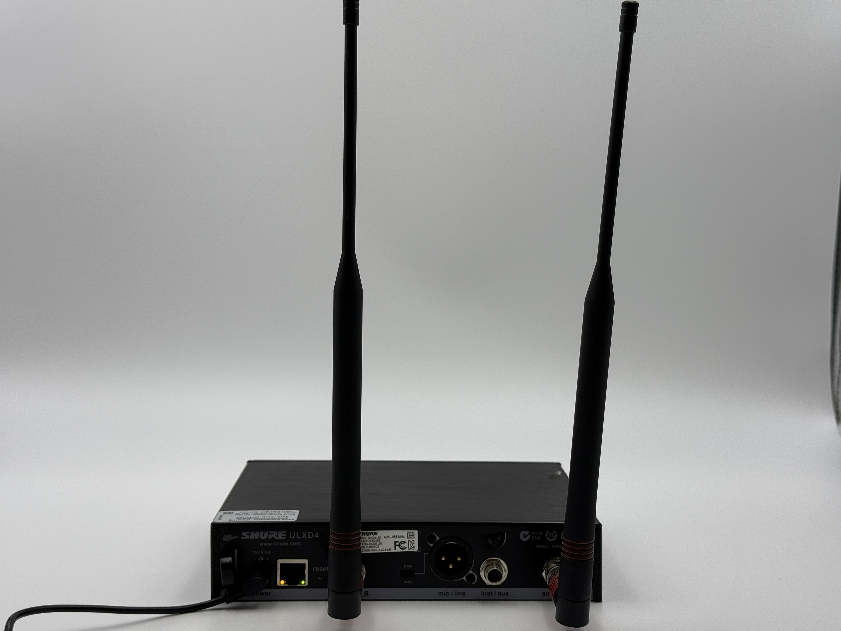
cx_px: 420
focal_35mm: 48
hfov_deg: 39.7
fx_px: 1166
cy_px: 316
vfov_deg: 30.3
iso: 64
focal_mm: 6.76
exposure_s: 1/429
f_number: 1.78
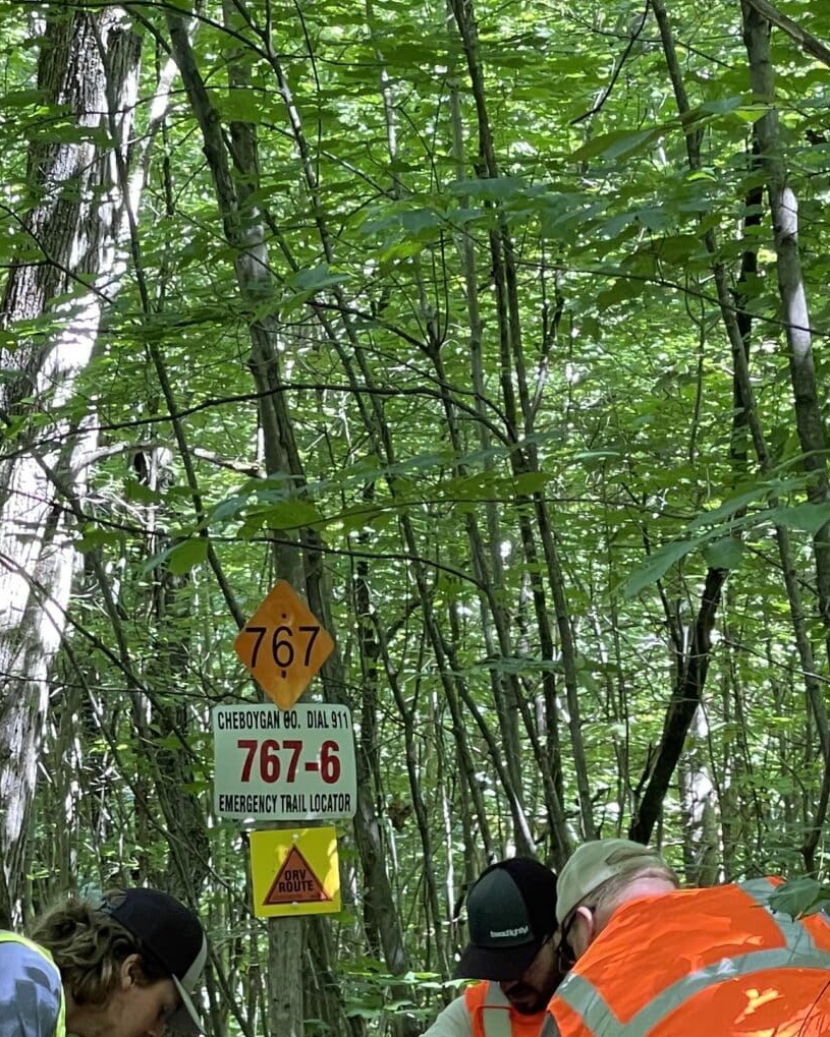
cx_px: 388
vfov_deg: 12.0
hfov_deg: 9.8
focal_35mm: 157
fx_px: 4822
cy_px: 1247
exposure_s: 1/69
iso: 200
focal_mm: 7.5
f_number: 2.2
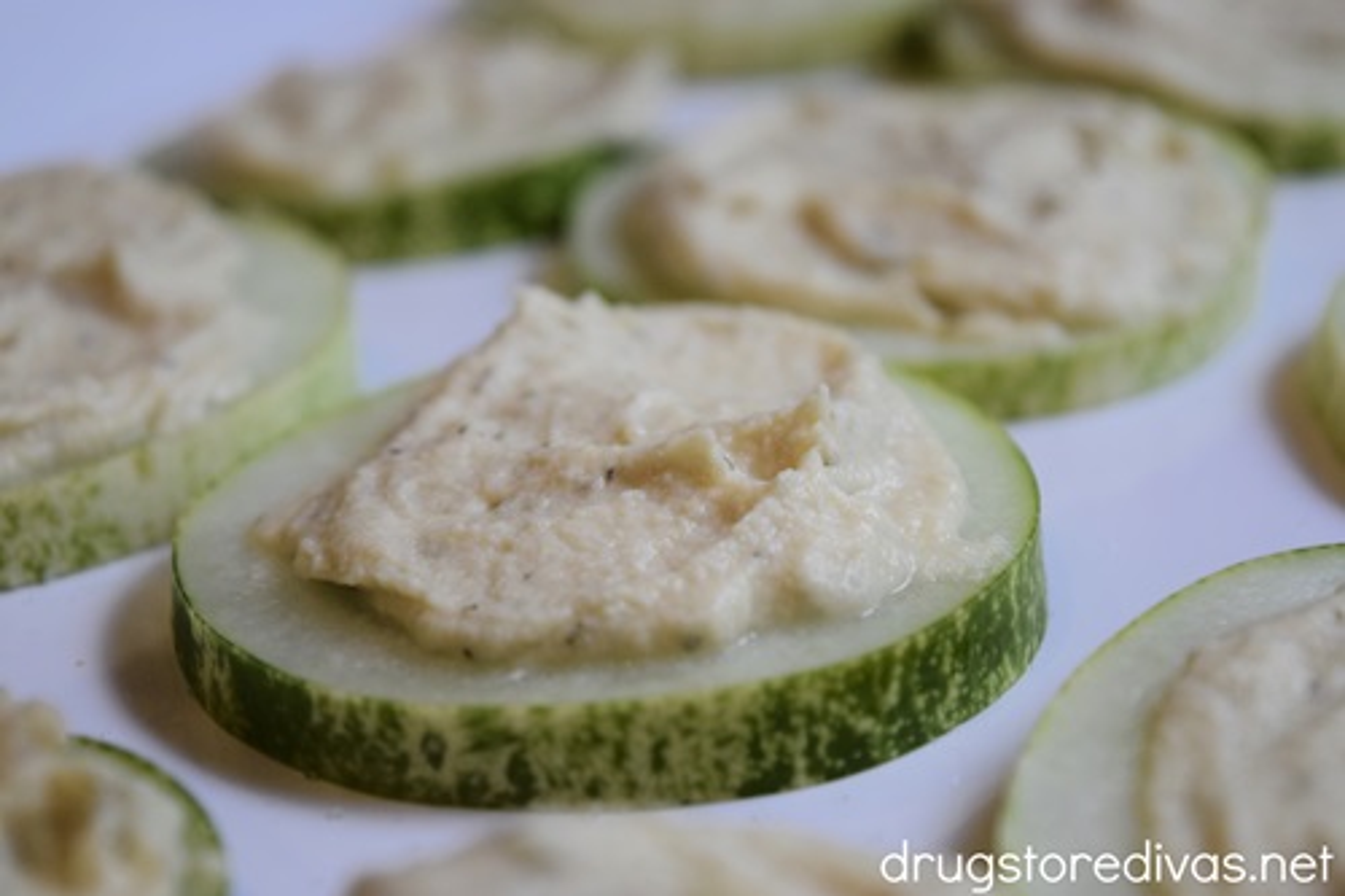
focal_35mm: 82
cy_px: 448
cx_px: 672
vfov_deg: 16.5
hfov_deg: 24.6
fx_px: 3081
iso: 400
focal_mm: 55
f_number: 5.6
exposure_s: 1/100
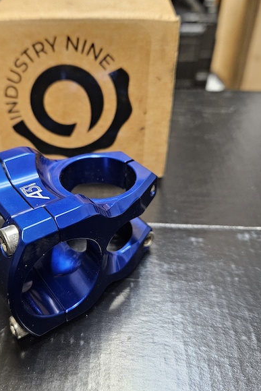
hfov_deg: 39.6
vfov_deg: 57.2
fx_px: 359
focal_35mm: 33
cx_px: 90
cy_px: 193
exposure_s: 1/60
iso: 640
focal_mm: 5.4
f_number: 1.8
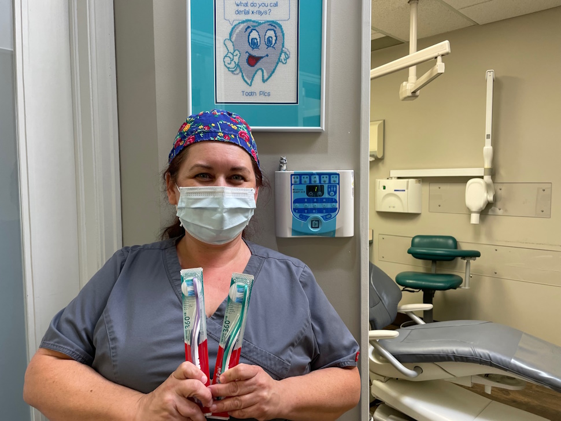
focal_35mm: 26
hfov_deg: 67.3
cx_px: 280
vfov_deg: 53.1
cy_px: 210
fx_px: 421
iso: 125
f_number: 1.6
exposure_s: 1/120
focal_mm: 4.2
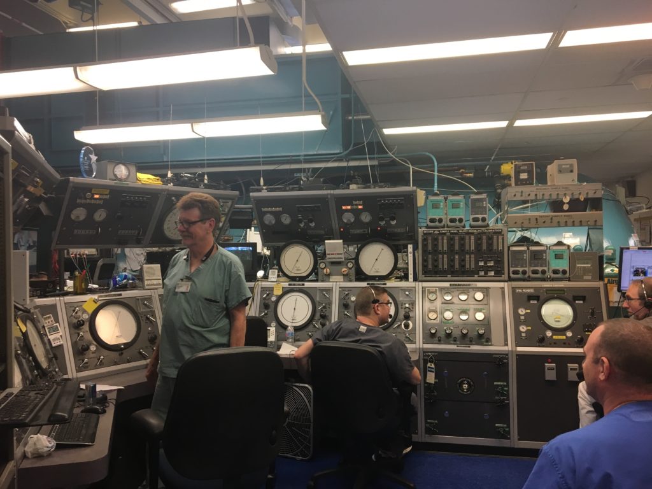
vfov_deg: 48.2
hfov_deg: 61.7
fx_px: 546
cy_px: 244
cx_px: 326
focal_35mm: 29
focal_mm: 4.15
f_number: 2.2
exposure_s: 1/30
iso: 32
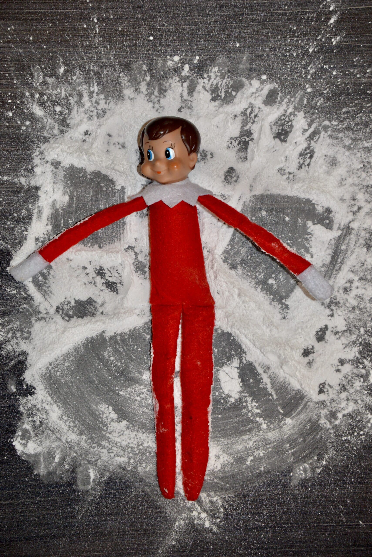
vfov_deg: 26.0
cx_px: 186
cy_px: 278
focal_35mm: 78
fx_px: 1208
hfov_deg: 17.5
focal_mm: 78
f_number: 6.3
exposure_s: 1/160
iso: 2500
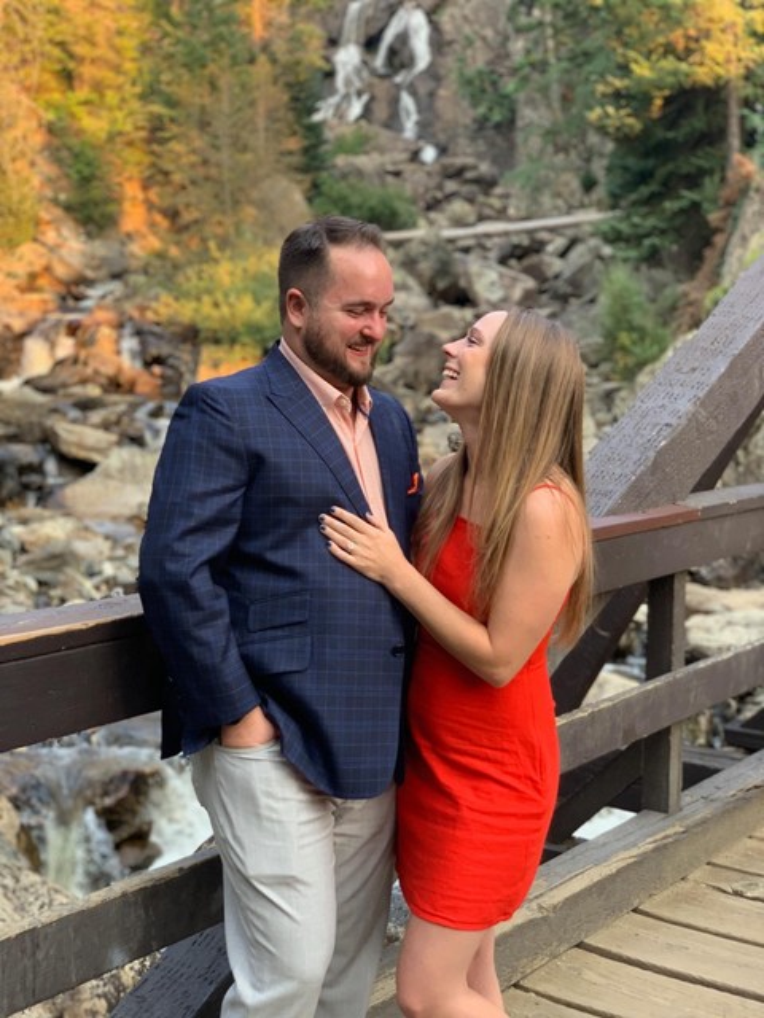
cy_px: 509
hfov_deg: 28.0
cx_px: 382
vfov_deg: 36.8
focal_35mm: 52
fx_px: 1530
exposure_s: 1/122
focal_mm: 6
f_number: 2.4
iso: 100
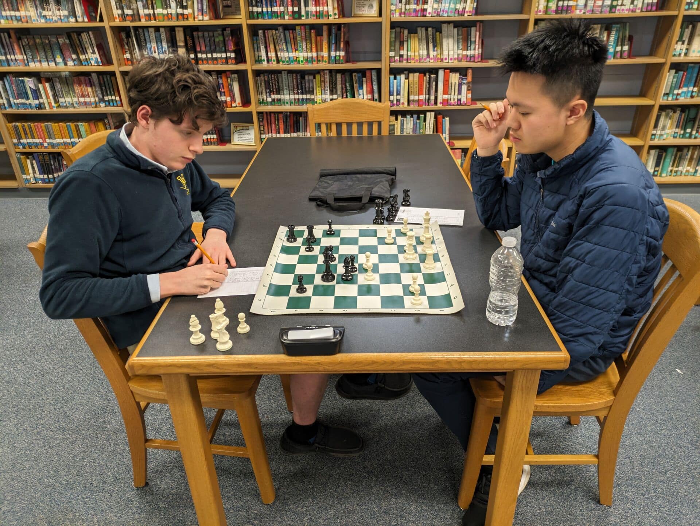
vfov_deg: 54.9
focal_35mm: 25
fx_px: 506
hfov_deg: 69.4
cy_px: 263
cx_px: 350
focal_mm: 5.43
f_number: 1.89
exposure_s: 1/60
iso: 226
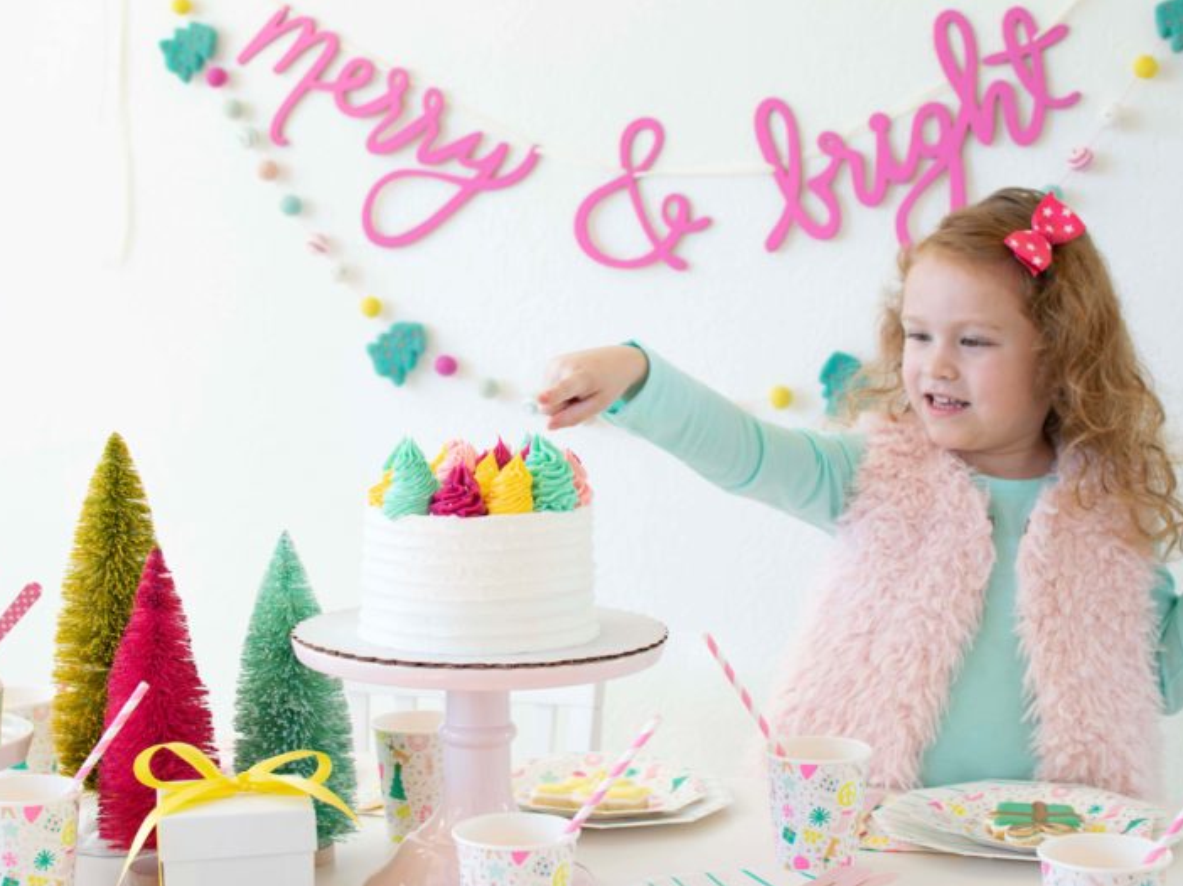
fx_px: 1966
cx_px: 600
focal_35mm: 58
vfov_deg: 25.4
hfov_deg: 33.5
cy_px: 446
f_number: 4
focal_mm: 35
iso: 200
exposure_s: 1/50
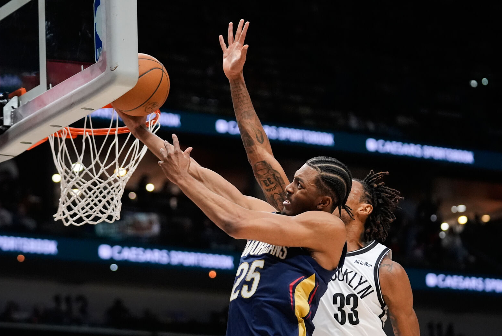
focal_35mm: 140
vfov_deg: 9.8
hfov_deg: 14.6
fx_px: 1954
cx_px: 272
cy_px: 189
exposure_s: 1/2500
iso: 4000
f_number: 2.8
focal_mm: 83
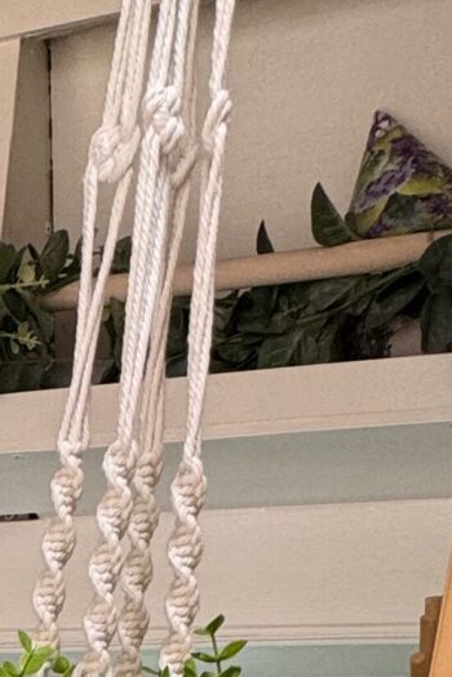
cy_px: 1145
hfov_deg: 17.1
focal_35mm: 71
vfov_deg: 21.3
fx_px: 1337
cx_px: -248
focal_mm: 2.22
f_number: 2.2
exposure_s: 1/99
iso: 160
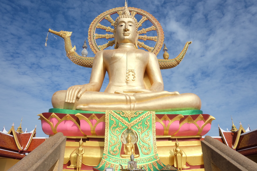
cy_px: 86
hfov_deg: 67.4
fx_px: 193
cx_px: 128
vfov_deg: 47.9
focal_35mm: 27
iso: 800
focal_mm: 18
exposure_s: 1/4000
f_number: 5.6
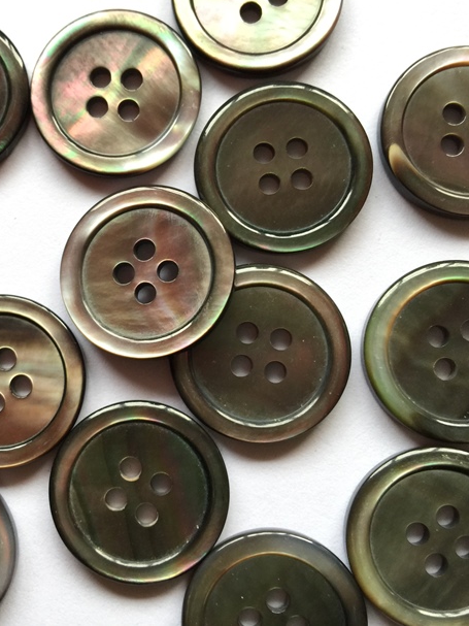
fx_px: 705
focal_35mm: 39
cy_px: 312
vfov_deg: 47.9
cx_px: 132
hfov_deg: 36.2
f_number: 2.2
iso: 50
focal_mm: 4.15
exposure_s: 1/33
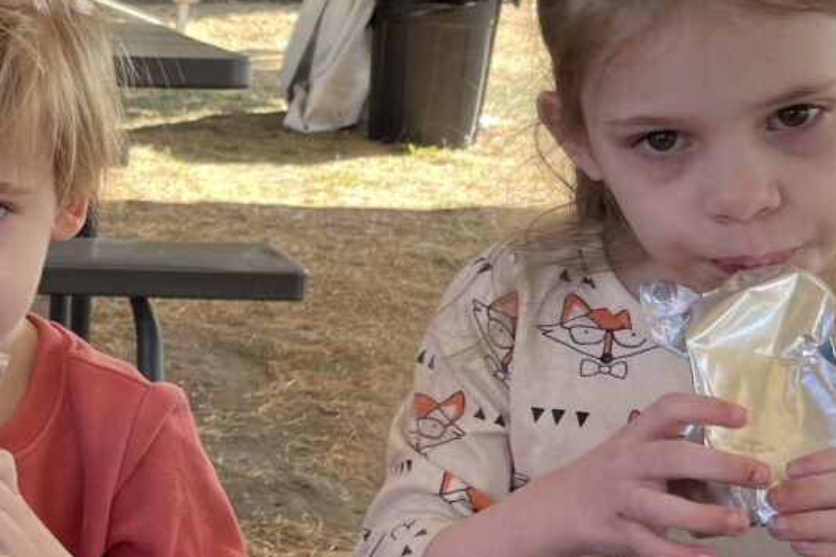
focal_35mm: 78
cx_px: -138
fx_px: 1811
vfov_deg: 17.5
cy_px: 217
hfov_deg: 23.9
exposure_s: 1/171
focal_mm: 5.1
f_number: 1.6
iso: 32
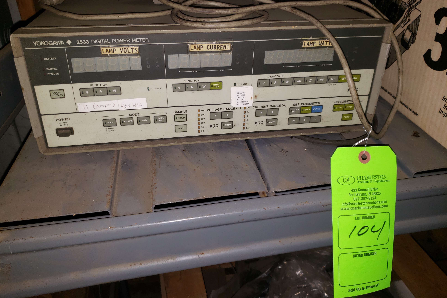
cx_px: 216
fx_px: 348
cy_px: 126
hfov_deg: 65.5
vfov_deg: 46.3
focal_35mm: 28
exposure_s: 1/62
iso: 50
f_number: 1.5
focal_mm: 4.3
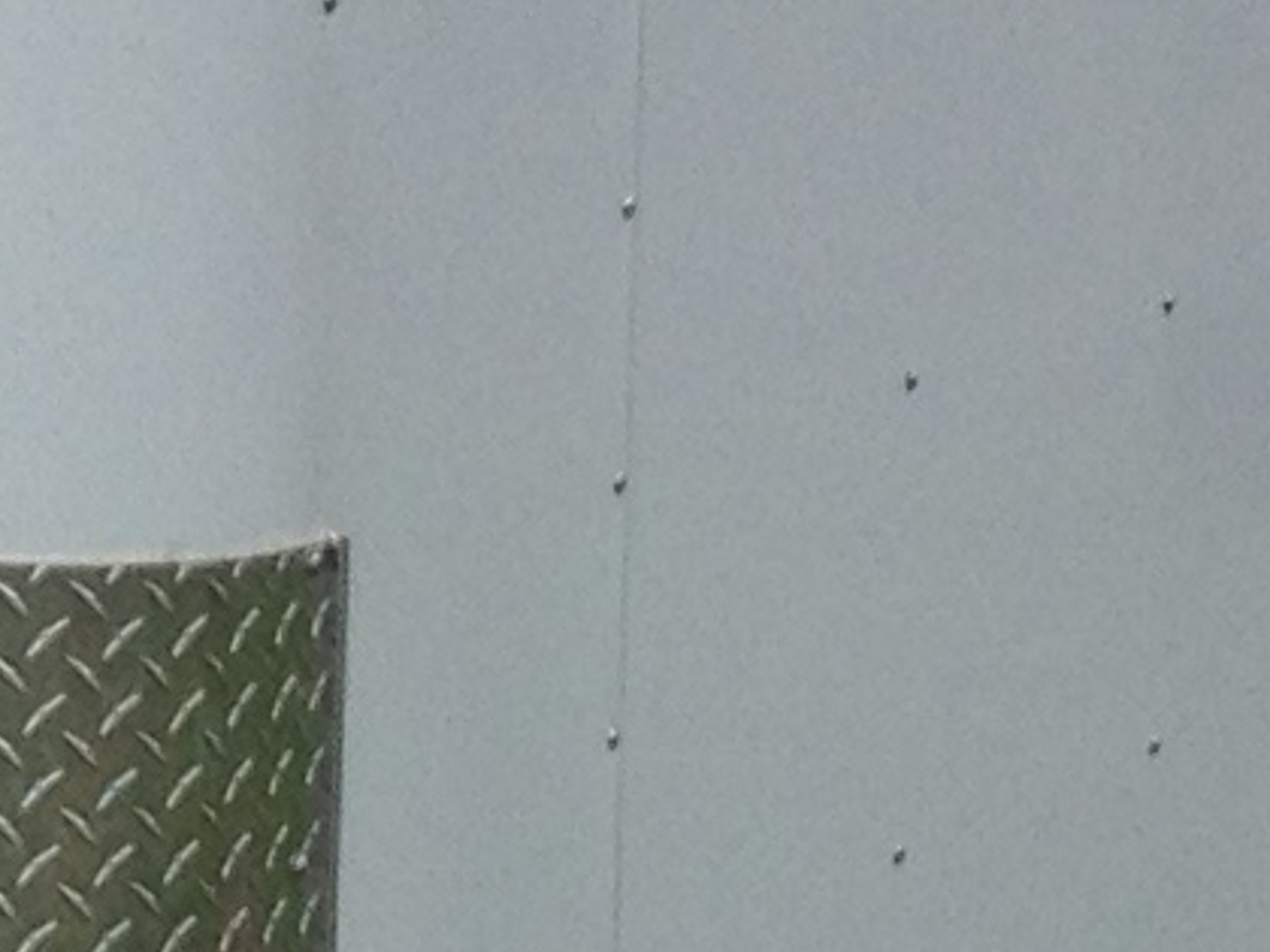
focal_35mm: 272
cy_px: -366
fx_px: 9979
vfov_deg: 5.4
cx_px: -813
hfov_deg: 7.1
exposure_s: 1/297
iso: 50
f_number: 2.4
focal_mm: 4.28
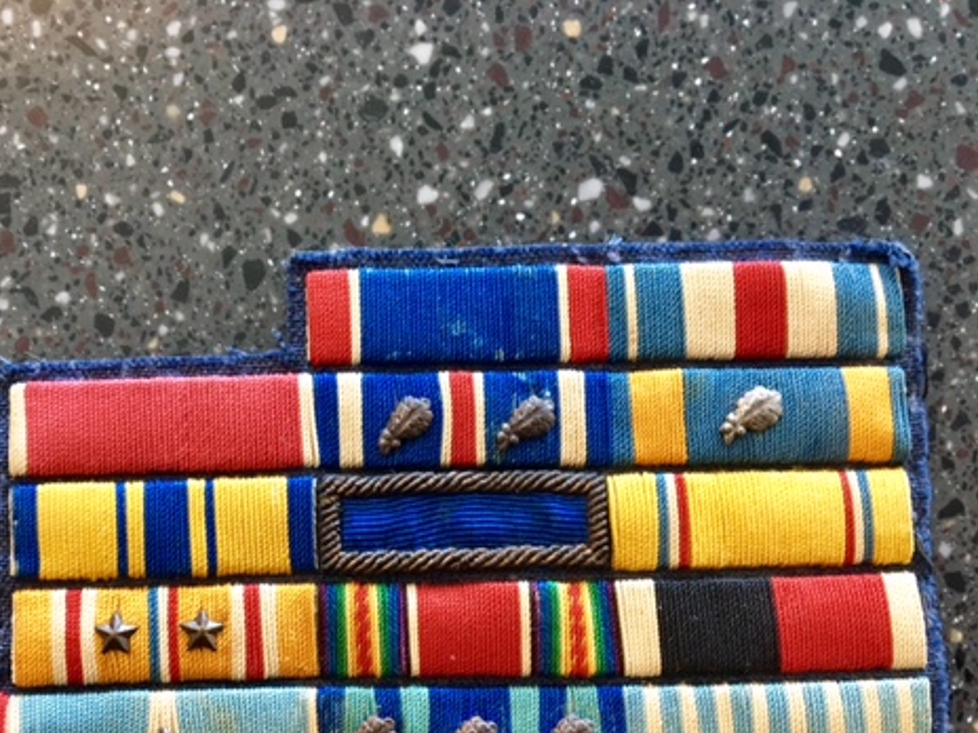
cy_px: 491
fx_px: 1130
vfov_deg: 35.6
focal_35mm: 40
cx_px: 310
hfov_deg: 45.9
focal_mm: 4.15
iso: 100
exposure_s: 1/30
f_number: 2.2
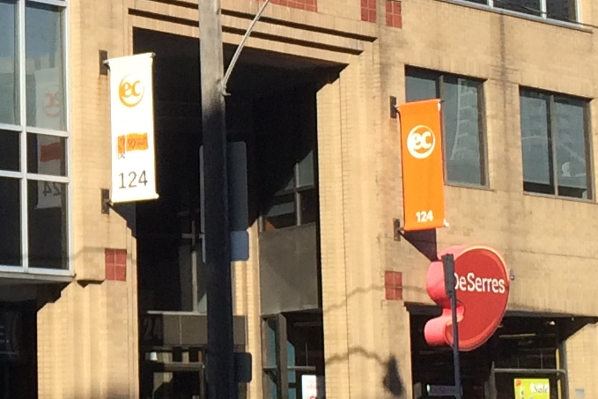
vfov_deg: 9.4
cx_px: -153
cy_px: 41
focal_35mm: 145
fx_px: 2409
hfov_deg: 13.7
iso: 32
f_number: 2.2
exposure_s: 1/1709
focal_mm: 4.15
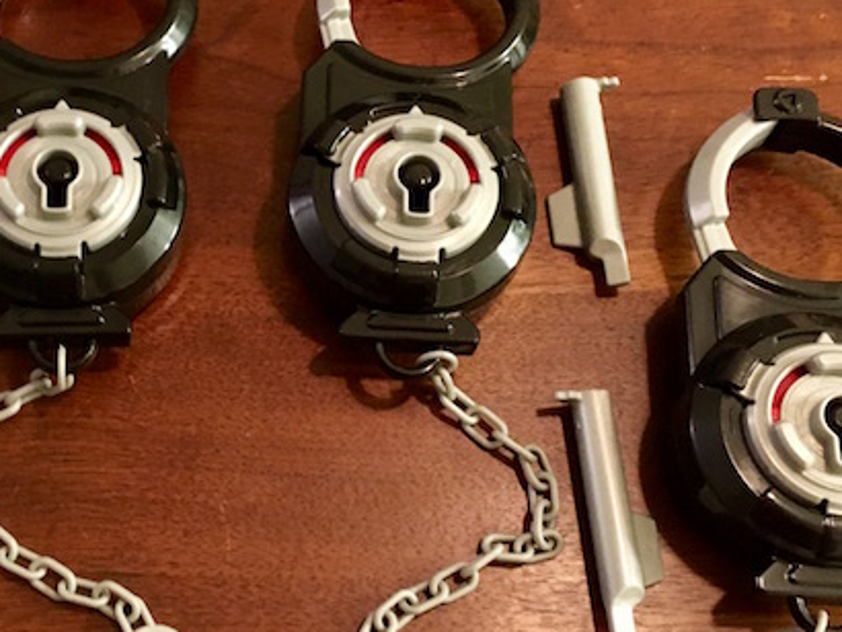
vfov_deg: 27.5
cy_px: 352
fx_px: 1290
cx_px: 216
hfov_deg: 35.4
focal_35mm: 53
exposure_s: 1/15
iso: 400
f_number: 2.2
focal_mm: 4.15
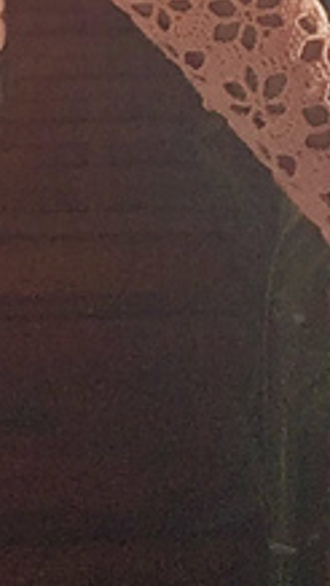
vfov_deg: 20.4
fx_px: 1536
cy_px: -86
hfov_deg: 11.9
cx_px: -105
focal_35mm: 99
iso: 80
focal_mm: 2.15
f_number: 2.4
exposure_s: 1/30
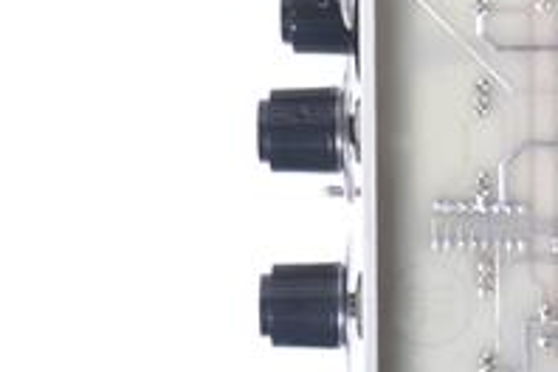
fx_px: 1410
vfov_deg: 14.9
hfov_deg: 19.8
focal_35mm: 91
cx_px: 803
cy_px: 42
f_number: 13
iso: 200
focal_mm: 20
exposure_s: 1/200
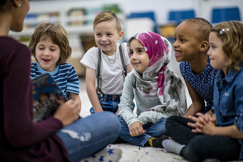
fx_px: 574
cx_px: 122
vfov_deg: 16.1
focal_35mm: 85
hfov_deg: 23.9
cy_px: 81
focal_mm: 85
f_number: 1.4
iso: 250
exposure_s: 1/320
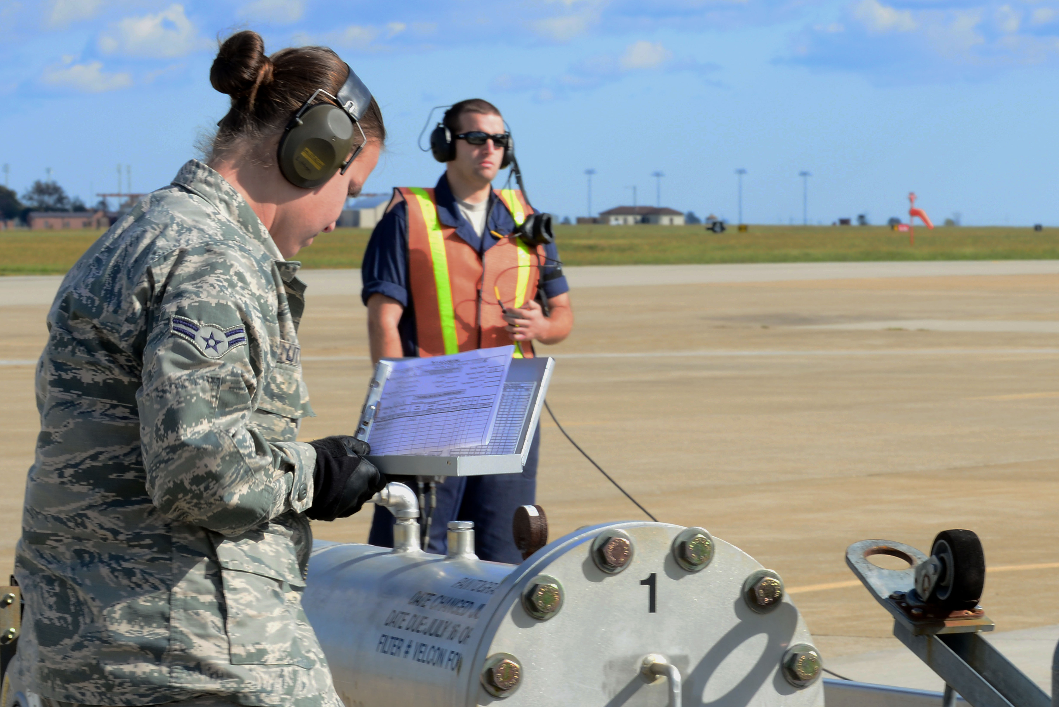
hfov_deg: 23.6
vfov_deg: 15.9
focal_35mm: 86
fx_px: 2531
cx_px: 530
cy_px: 354
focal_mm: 86
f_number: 14
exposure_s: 1/100
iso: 320
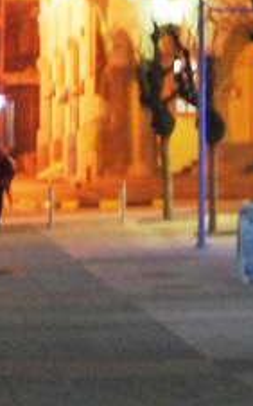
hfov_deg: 6.3
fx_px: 2298
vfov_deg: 10.0
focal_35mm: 208
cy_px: -37
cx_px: -45
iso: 1600
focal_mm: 30
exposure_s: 1/13
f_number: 4.2
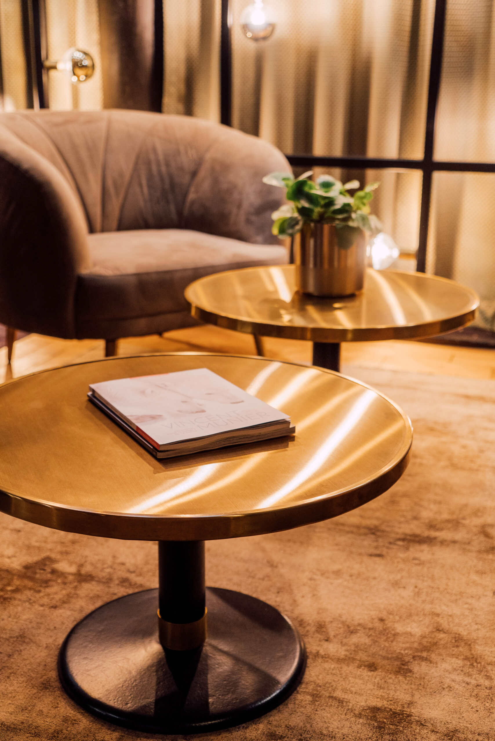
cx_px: 248
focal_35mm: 45
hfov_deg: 29.9
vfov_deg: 43.6
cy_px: 370
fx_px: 928
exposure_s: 1/80
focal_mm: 45
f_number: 4
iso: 1250
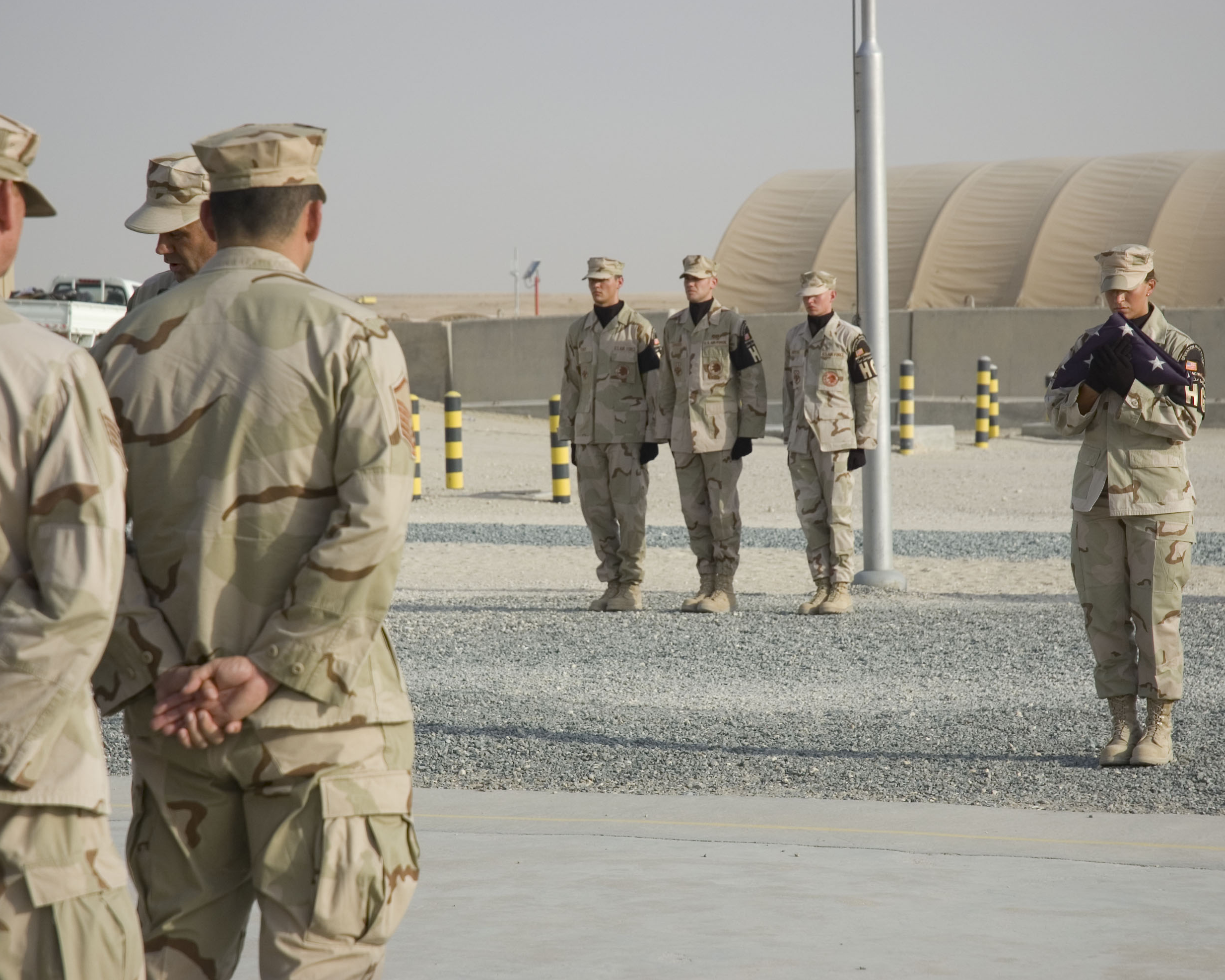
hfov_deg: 16.0
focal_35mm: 120
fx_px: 4350
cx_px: 625
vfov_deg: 12.9
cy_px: 492
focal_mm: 70
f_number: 6.3
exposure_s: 1/640
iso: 200
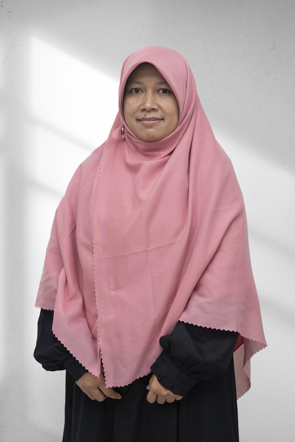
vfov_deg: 36.2
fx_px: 676
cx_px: 148
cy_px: 221
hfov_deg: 24.6
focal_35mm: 55
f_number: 3.5
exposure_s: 1/250
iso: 320
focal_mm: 55
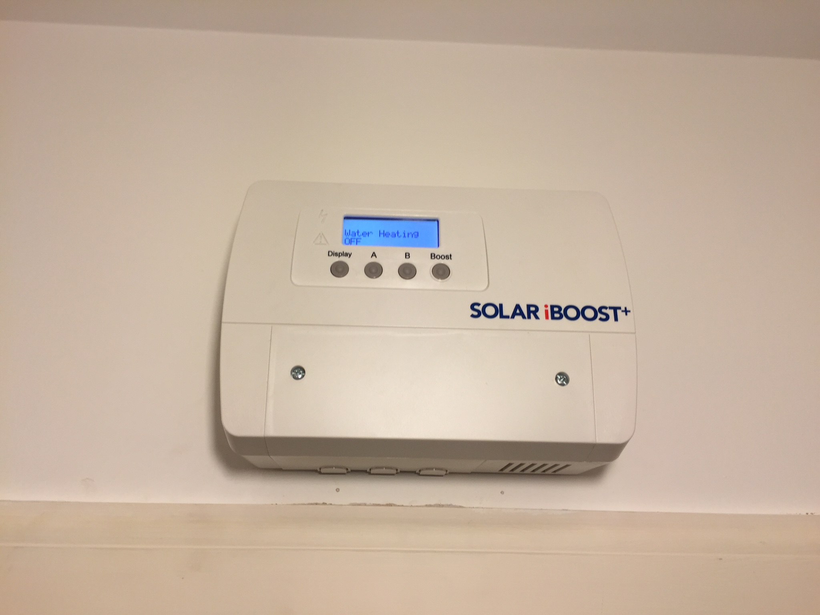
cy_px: 308
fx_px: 687
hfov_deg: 61.7
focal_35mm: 29
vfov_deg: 48.2
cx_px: 410
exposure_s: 1/50
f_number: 2.2
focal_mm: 4.15
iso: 32
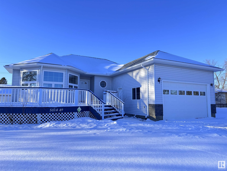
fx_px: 157
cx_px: 114
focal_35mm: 24
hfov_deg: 71.6
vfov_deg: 56.8
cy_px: 86
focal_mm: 6.76
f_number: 1.78
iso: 80
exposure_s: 1/980
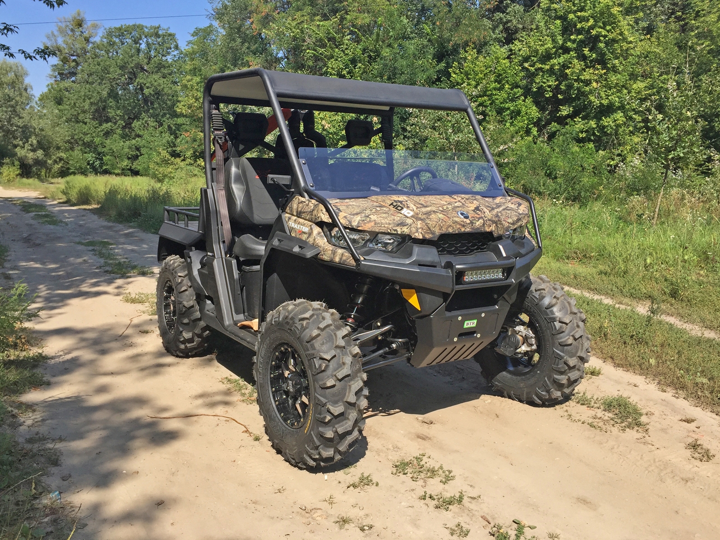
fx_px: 603
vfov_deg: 48.2
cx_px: 360
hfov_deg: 61.7
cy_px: 270
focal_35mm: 29
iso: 32
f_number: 2.2
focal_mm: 4.15
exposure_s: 1/1412
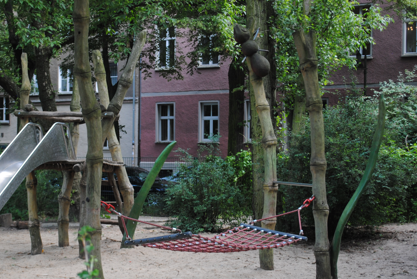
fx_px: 870
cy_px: 168
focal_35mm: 75
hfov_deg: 26.8
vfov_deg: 18.2
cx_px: 132
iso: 200
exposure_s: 1/100
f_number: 5
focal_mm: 36
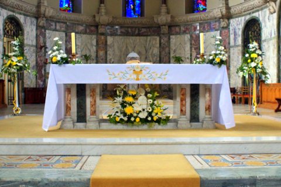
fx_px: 281
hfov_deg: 53.1
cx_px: 140
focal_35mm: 36
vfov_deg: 36.9
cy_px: 94
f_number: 4.5
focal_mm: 24
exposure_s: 1/160
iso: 2500
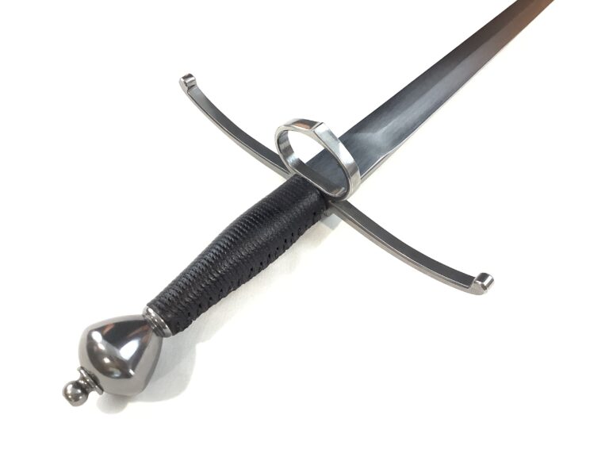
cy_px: 228
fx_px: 545
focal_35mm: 31
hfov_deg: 58.4
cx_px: 304
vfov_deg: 45.4
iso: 250
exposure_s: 1/60
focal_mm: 3.3
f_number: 2.4
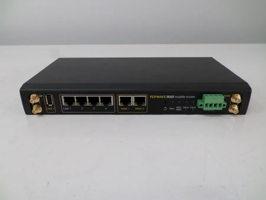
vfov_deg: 54.9
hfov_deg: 69.4
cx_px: 133
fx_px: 192
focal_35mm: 25
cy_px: 100
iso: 80
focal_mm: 4.5
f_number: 2.5
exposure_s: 1/45
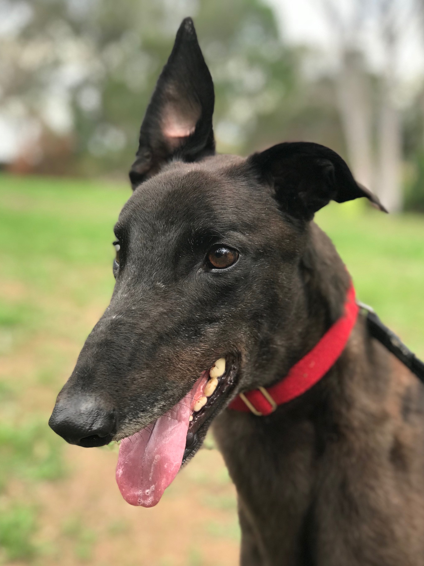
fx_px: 1029
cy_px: 307
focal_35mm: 63
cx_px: 223
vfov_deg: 30.7
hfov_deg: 23.3
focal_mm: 6.6
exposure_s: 1/100
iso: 20
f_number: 2.8
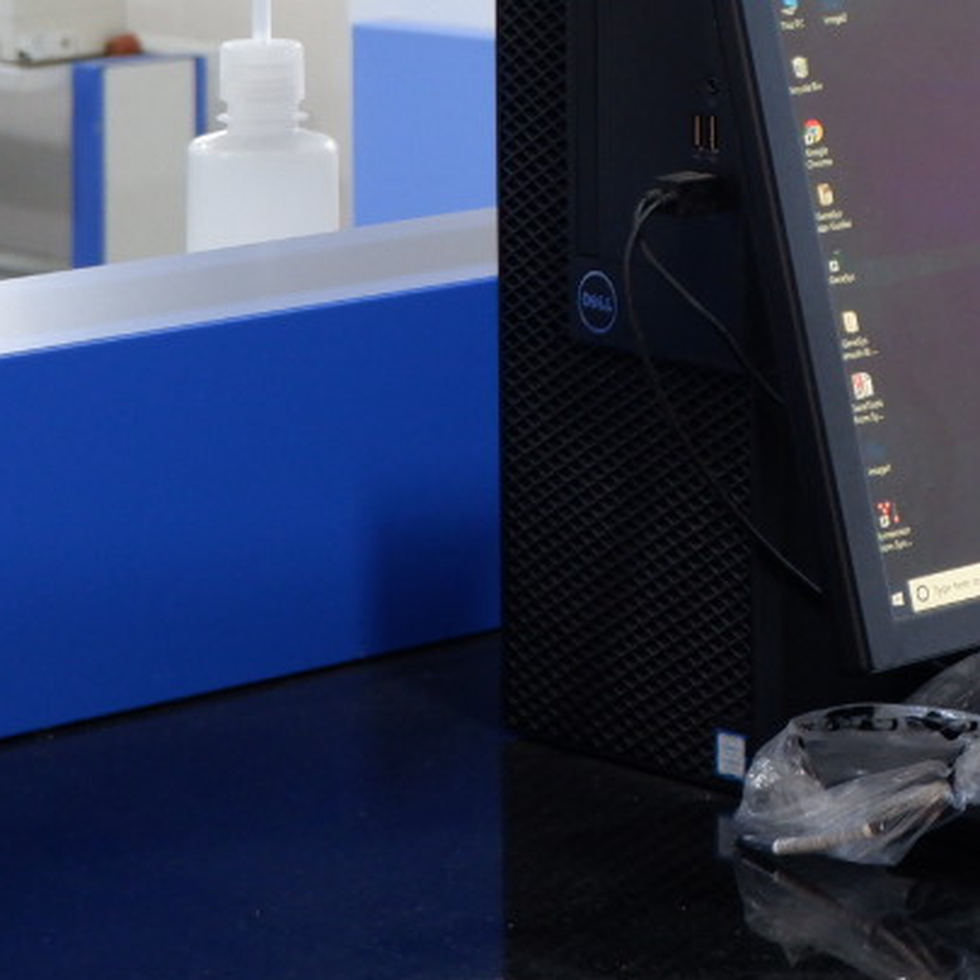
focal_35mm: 179
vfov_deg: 9.6
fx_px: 5733
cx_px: 1428
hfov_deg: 9.5
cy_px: -194
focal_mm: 32.3
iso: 640
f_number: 4.9
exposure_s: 1/30
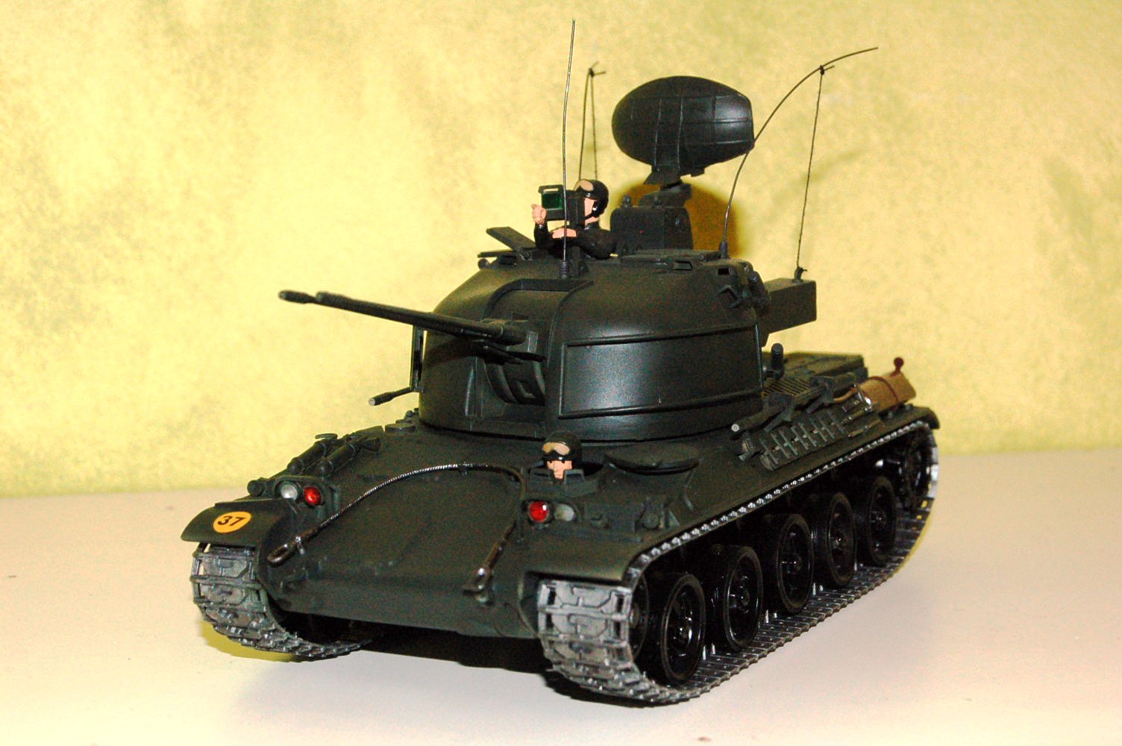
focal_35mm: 68
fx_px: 2102
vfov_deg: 20.1
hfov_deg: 29.9
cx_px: 561
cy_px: 373
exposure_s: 1/125
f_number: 10
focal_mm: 45
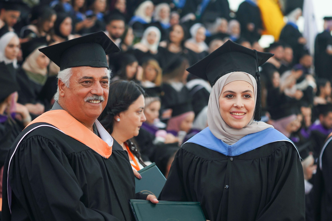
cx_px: 166
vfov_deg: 12.9
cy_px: 110
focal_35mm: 106
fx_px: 977
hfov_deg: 19.3
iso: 320
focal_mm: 71
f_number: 2.8
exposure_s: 1/320
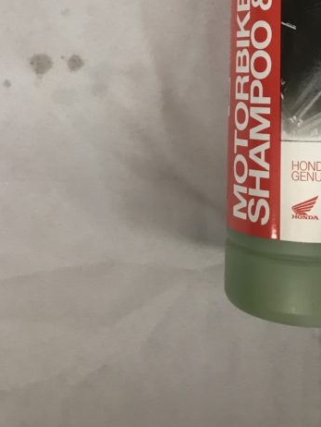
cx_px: 341
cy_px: -16
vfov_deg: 28.9
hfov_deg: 22.5
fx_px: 766
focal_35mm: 62
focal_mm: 3.99
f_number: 1.8
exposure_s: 1/25
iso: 32
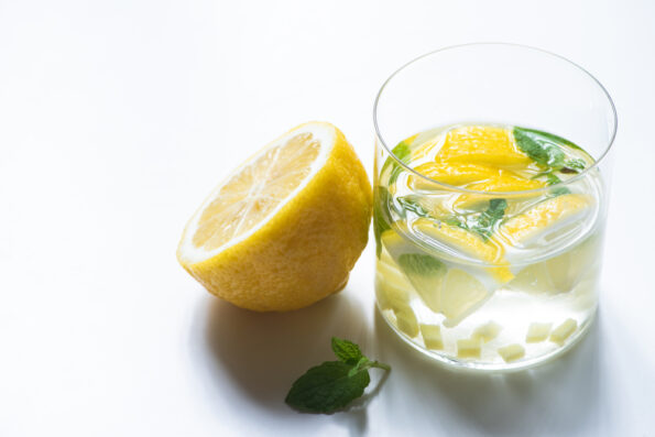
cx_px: 328
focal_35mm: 105
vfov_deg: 13.0
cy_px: 218
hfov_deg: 19.5
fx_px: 1911
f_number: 9
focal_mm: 105
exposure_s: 1/6
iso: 320
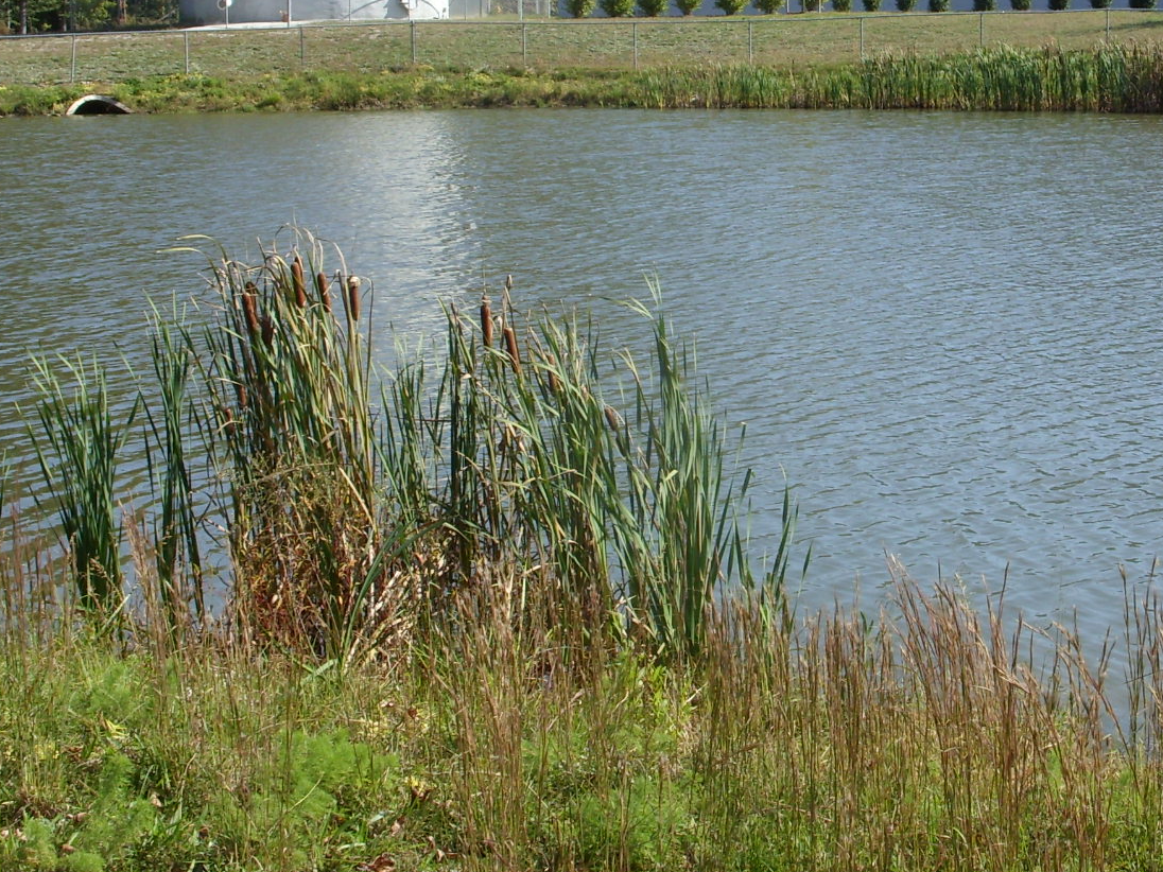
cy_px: 302
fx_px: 2385
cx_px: 867
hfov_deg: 27.0
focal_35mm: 71
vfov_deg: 20.7
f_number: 4.9
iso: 50
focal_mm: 6.3
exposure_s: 1/309
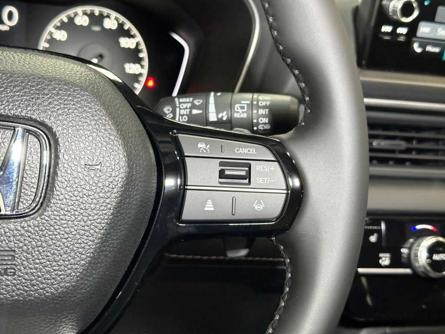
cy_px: 167
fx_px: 617
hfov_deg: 39.7
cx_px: 222
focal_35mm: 48
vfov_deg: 30.3
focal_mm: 6.86
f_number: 1.78
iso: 500
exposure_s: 1/40
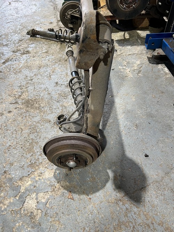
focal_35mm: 26
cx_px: 87
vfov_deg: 67.3
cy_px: 116
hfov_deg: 53.0
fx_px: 174
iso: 64
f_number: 1.5
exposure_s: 1/50
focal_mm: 5.7
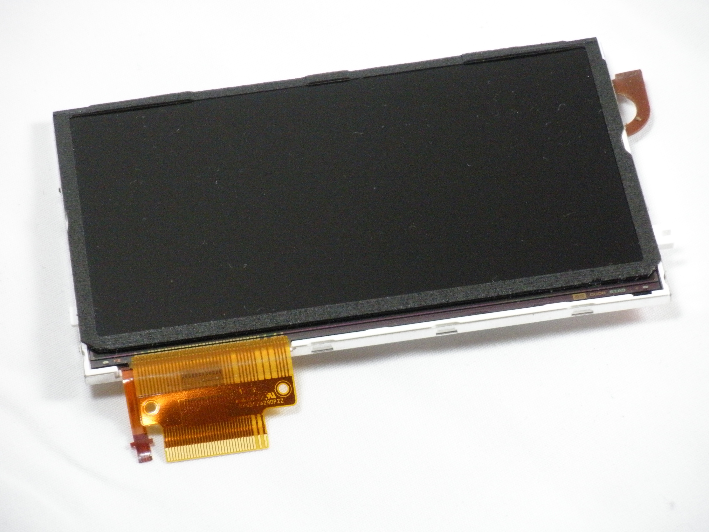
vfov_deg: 8.2
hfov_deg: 11.0
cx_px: 354
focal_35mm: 180
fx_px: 3687
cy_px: 266
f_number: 5.6
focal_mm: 31.5
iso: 400
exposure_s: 1/91.5
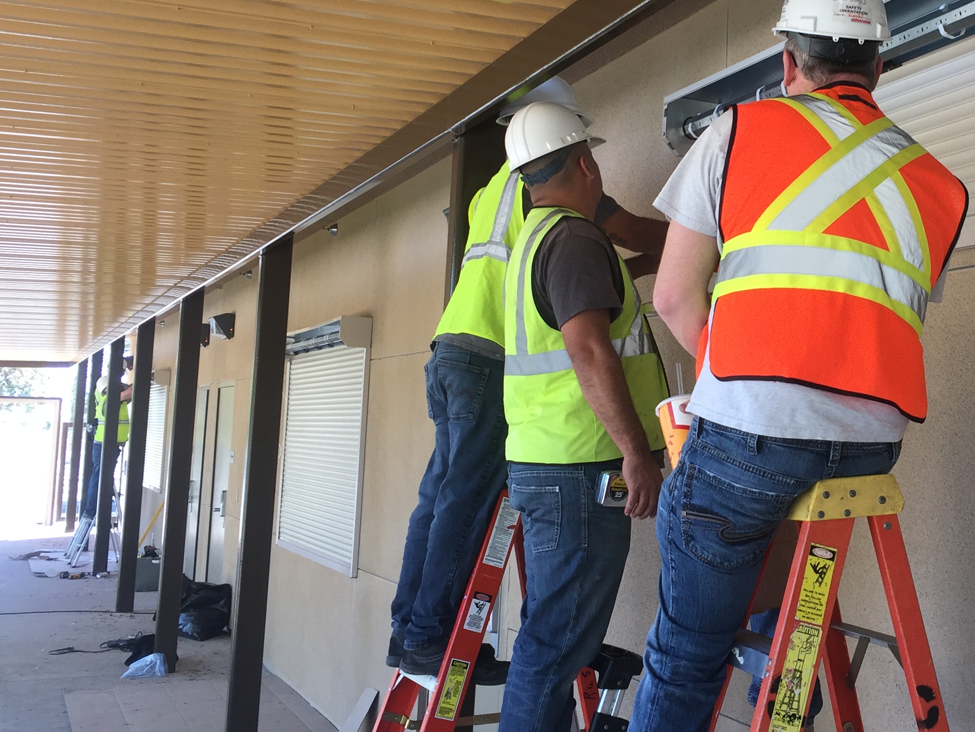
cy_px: 294
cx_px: 803
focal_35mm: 50
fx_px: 1408
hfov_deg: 36.7
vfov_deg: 29.0
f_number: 2.2
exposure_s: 1/120
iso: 40
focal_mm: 4.15
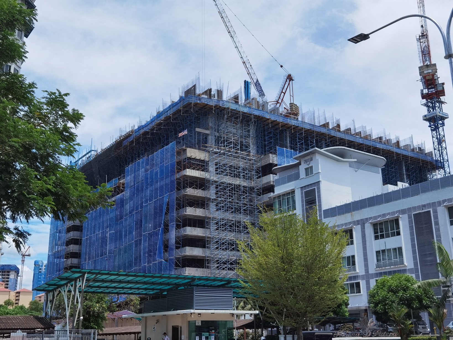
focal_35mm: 41
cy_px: 170
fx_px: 537
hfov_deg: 45.8
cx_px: 226
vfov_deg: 35.1
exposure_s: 1/7634
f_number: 1.9
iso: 50
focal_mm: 6.71
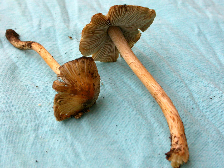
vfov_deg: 19.6
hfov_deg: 26.0
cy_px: 84
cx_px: 112
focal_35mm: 75
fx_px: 485
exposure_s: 1/74.6
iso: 100
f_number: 5.5
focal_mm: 15.5
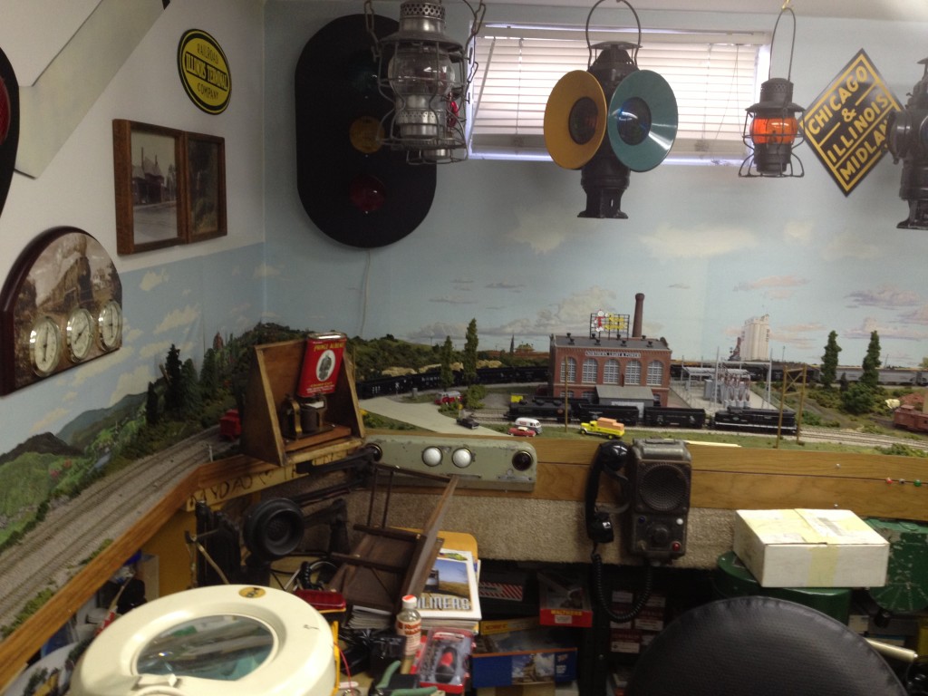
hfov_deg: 52.6
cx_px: 464
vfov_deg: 40.7
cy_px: 348
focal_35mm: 35
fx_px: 938
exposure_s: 1/20
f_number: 2.4
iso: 125
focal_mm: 4.28
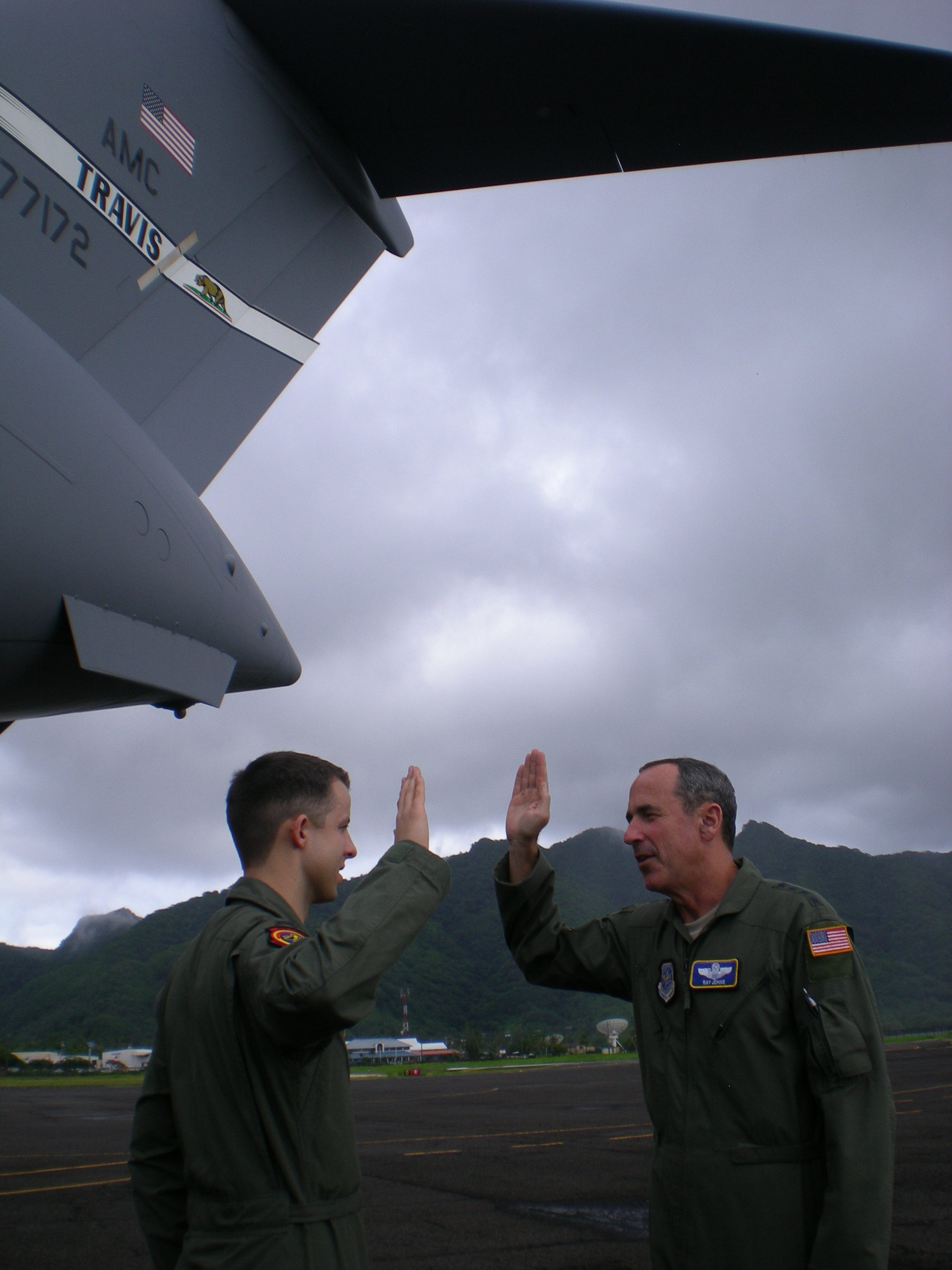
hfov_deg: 37.7
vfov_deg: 49.0
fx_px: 1393
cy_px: 635
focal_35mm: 38
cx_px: 476
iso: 50
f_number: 4.6
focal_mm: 6.3
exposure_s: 1/406
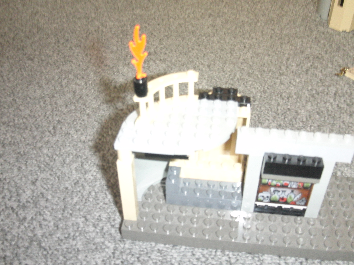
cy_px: 132
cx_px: 177
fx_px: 389
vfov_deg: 37.7
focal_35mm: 38
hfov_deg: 49.0
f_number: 3.9
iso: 400
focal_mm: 6.66
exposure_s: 1/40
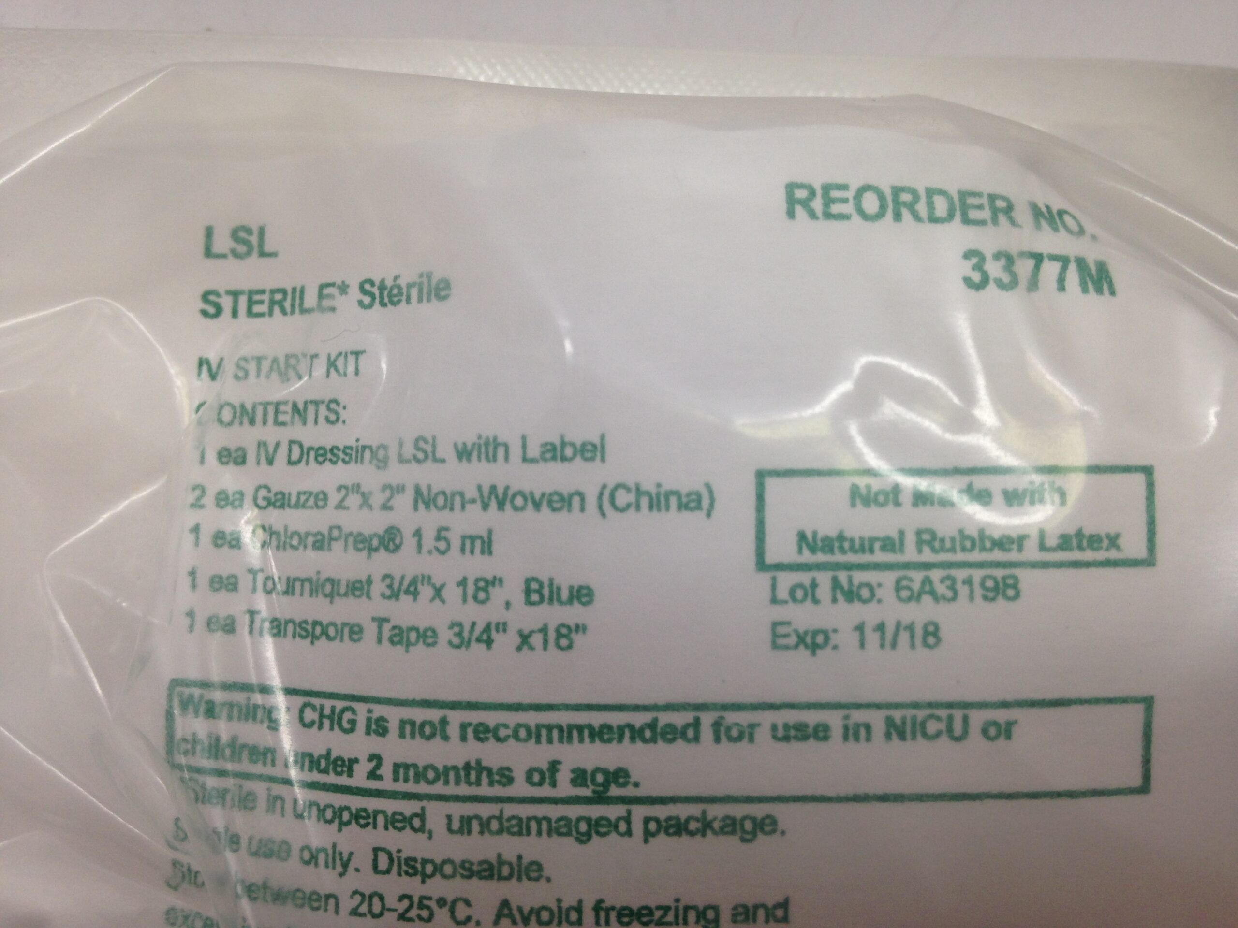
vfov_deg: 42.9
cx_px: 619
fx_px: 1180
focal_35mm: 33
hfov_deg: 55.4
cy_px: 464
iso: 50
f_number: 2.4
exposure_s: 1/60
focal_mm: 4.12
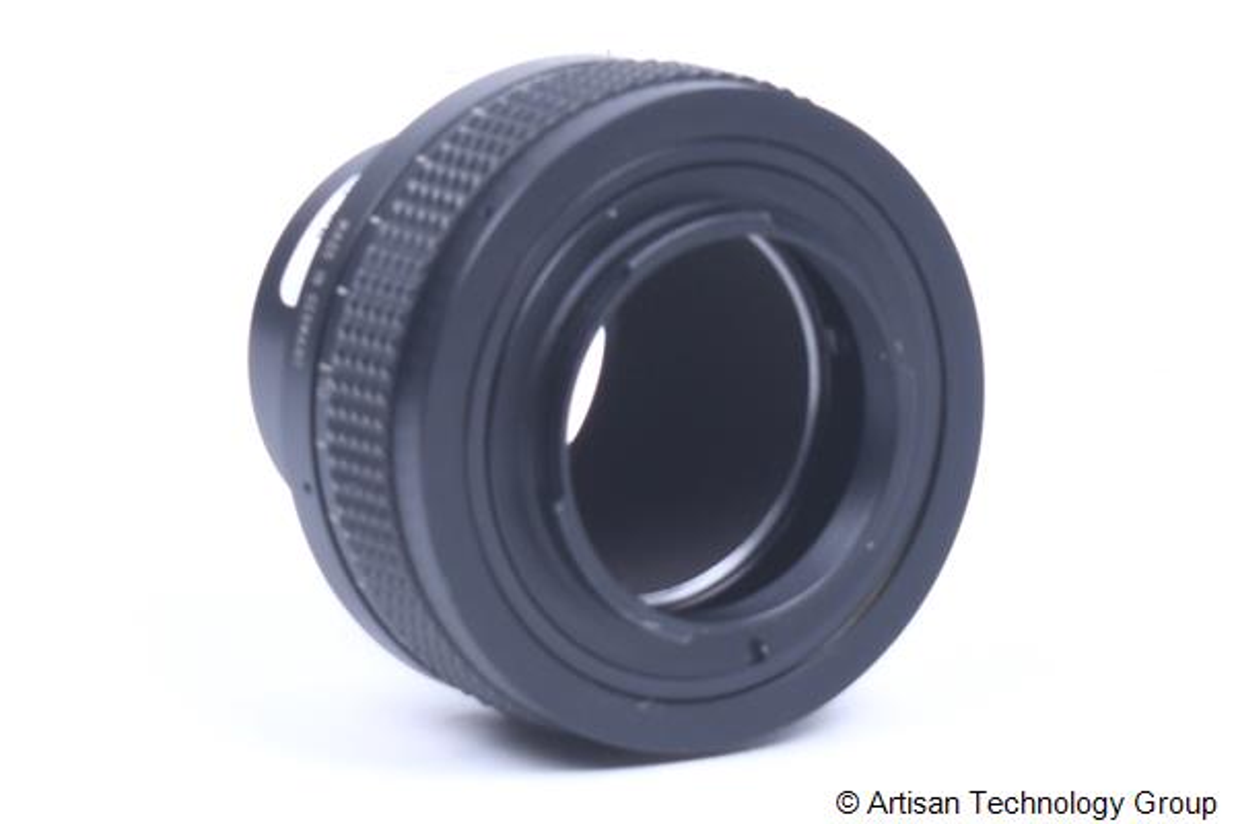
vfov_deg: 17.5
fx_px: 2678
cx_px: 618
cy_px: 412
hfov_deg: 26.0
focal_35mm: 78
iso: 200
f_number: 13
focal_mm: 52
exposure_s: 1/200
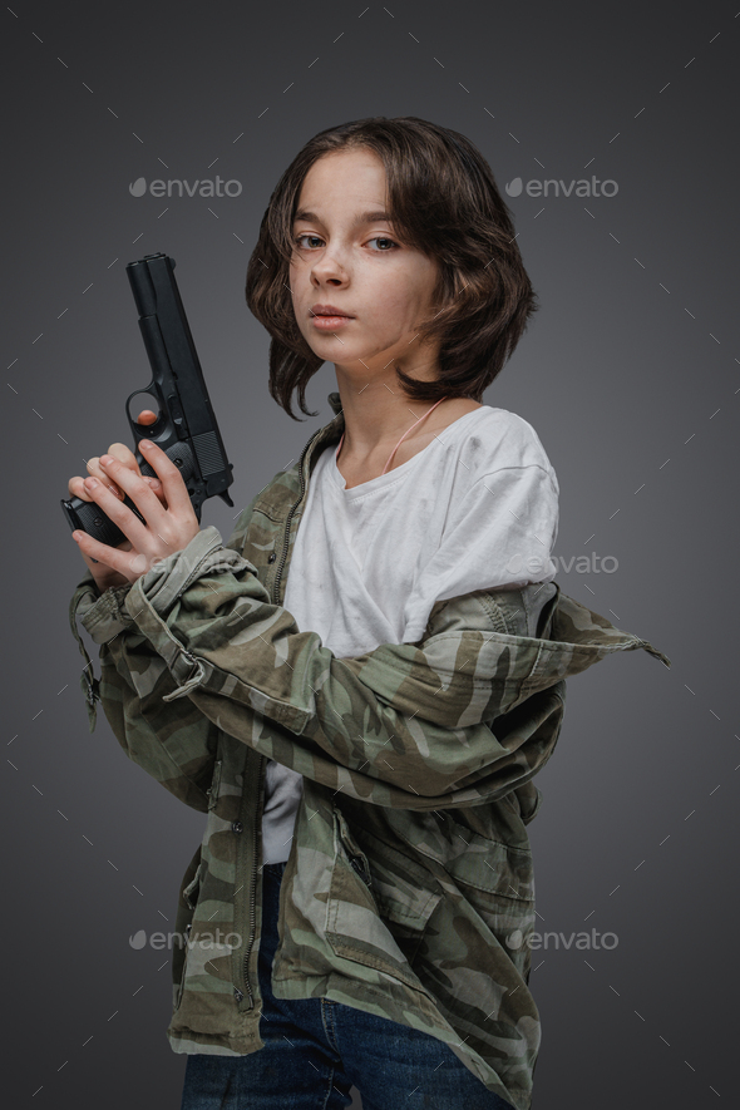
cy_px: 555
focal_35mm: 75
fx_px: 2312
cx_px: 370
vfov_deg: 27.0
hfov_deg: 18.2
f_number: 6.3
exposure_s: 1/160
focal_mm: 75
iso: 160
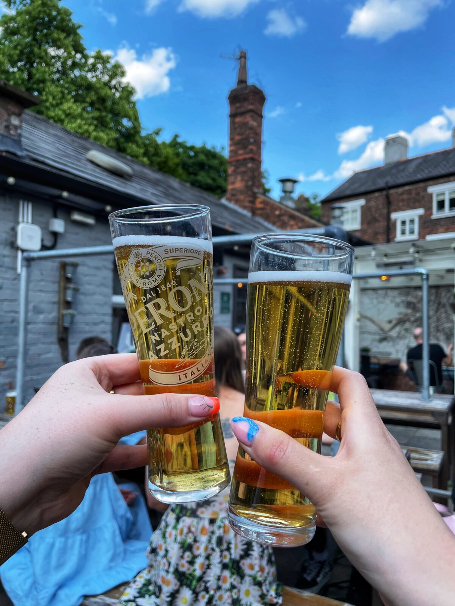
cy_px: 303
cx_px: 228
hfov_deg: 53.1
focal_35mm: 26
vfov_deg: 67.3
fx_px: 456
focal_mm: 4.2
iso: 32
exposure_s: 1/940
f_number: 1.6
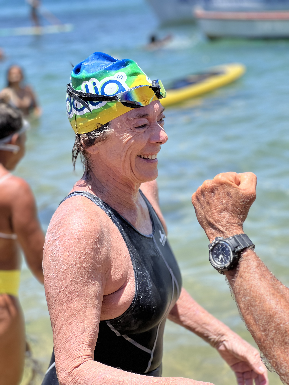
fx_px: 857
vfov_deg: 25.3
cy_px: 192
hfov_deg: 19.1
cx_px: 144
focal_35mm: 77
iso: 32
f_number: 2.8
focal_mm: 9
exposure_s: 1/374
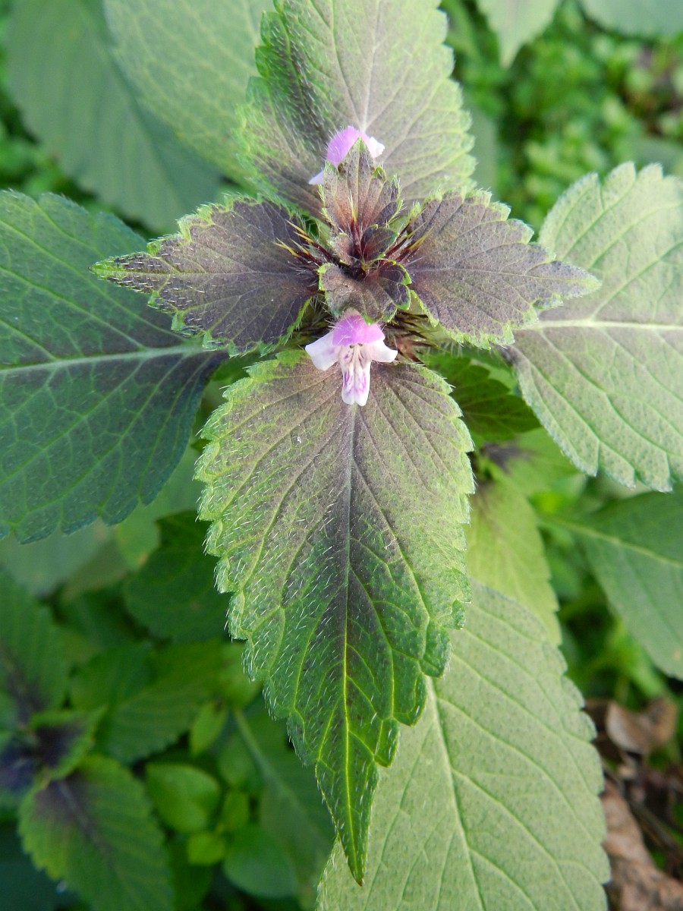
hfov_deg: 44.2
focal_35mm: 32
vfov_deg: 56.8
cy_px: 456
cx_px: 342
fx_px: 842
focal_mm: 5.6
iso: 160
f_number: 3.7
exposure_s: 1/40
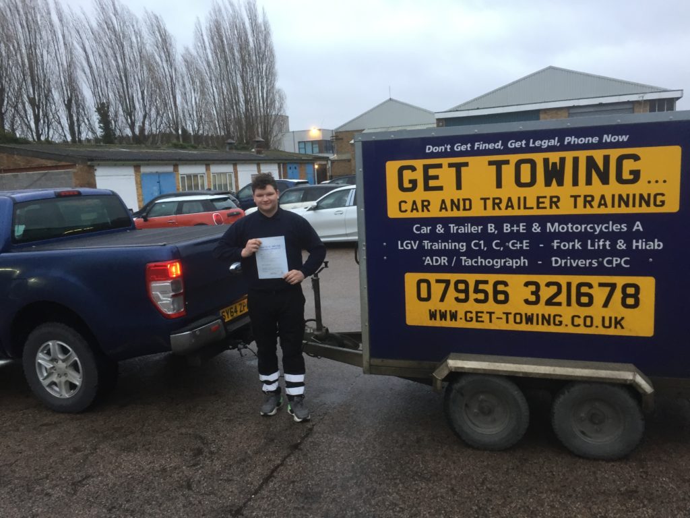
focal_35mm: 29
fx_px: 578
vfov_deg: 48.2
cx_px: 345
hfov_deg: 61.7
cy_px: 259
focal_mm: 4.15
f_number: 2.2
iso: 125
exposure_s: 1/33
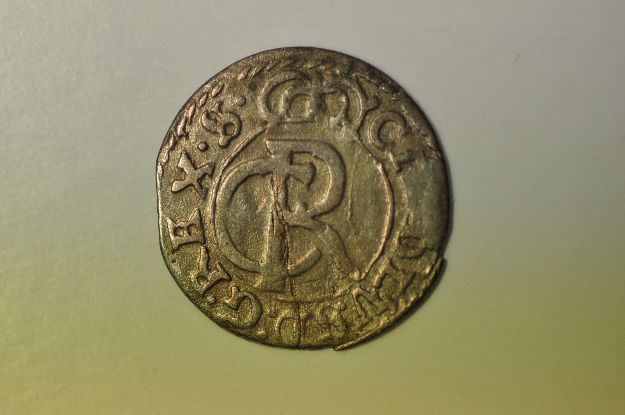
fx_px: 1561
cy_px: 208
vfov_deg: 15.2
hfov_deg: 22.6
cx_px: 312
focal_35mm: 90
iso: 400
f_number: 4.5
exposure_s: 1/320
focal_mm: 60
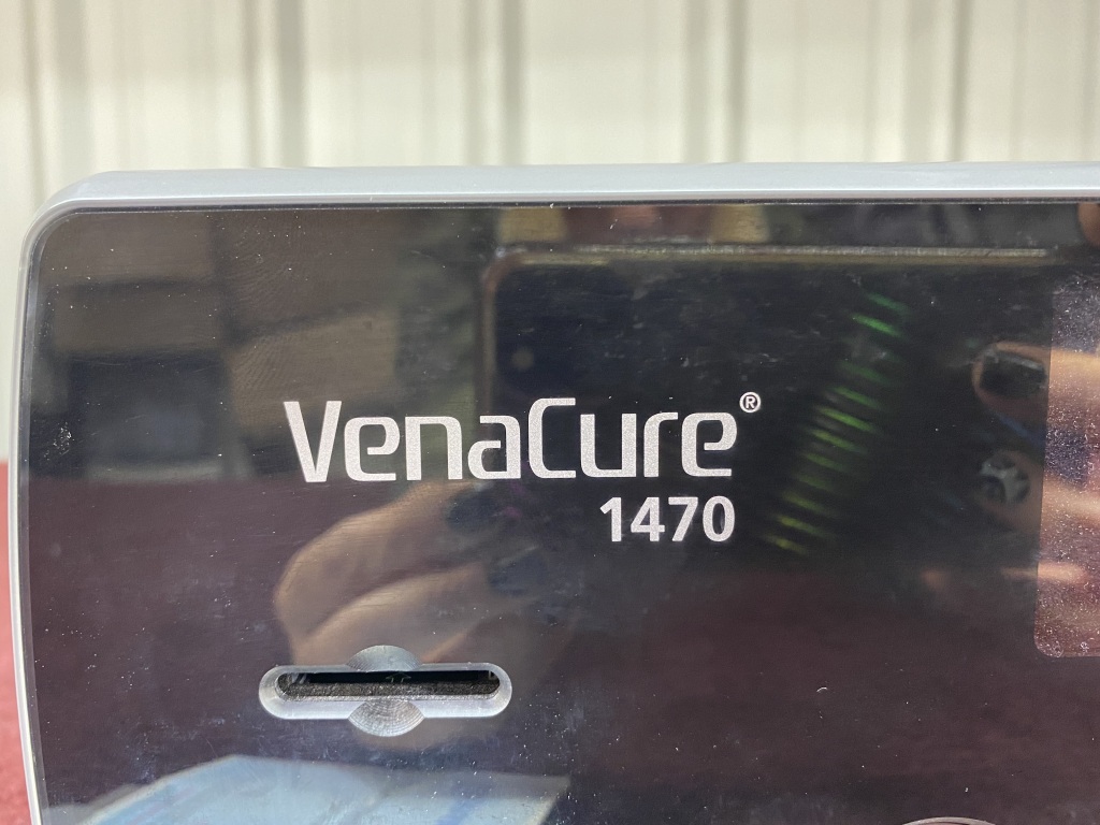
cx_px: 550
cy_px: 412
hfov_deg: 67.3
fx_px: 826
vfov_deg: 53.1
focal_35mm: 26
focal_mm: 4.25
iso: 250
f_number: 1.8
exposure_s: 1/60
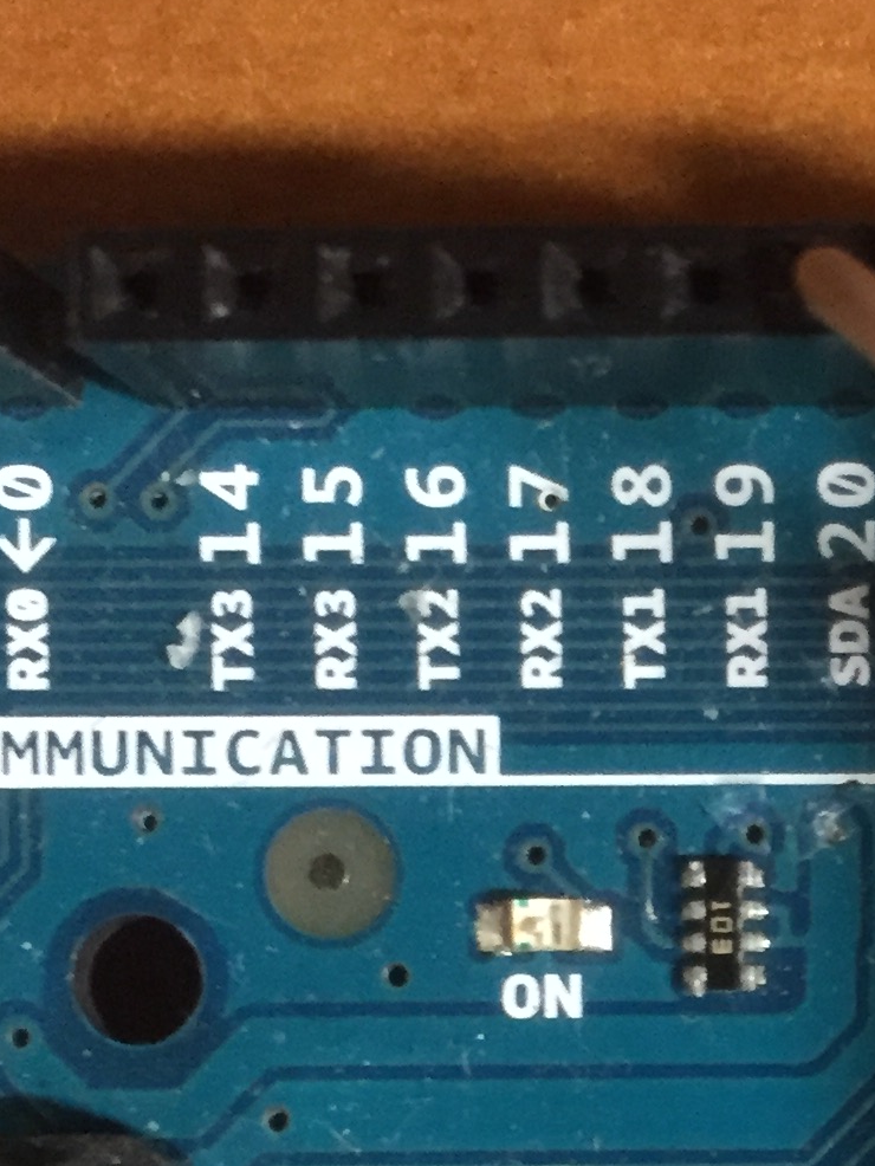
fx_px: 3234
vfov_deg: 19.9
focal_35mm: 96
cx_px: 1050
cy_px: 1139
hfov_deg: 14.9
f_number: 2.2
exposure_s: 1/15
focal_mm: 4.15
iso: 320
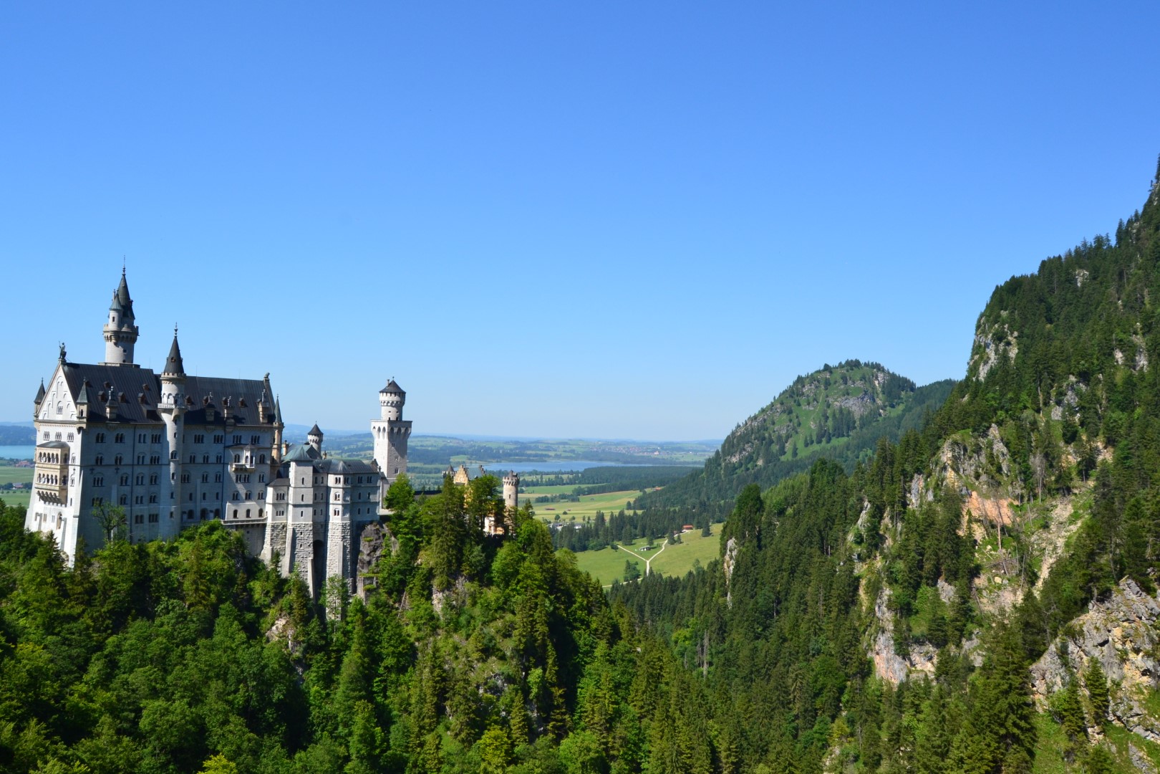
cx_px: 580
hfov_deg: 67.4
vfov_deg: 47.9
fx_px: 870
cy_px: 387
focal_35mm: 27
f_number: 11
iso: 400
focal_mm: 18
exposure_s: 1/400
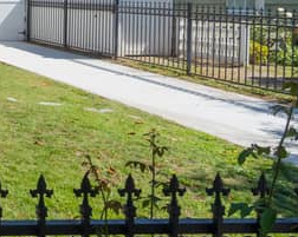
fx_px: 414
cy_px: -23
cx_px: -227
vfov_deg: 29.0
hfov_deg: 23.0
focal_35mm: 47
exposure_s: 1/1600
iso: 400
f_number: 14
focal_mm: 14
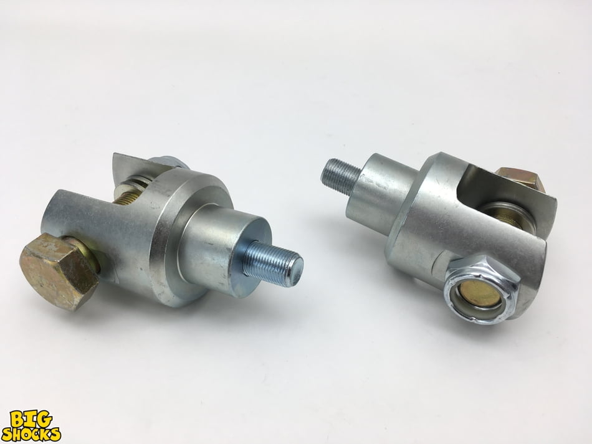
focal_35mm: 29
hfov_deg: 61.6
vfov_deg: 48.2
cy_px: 222
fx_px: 496
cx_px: 296
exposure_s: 1/132
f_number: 2.2
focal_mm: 4.15
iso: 25
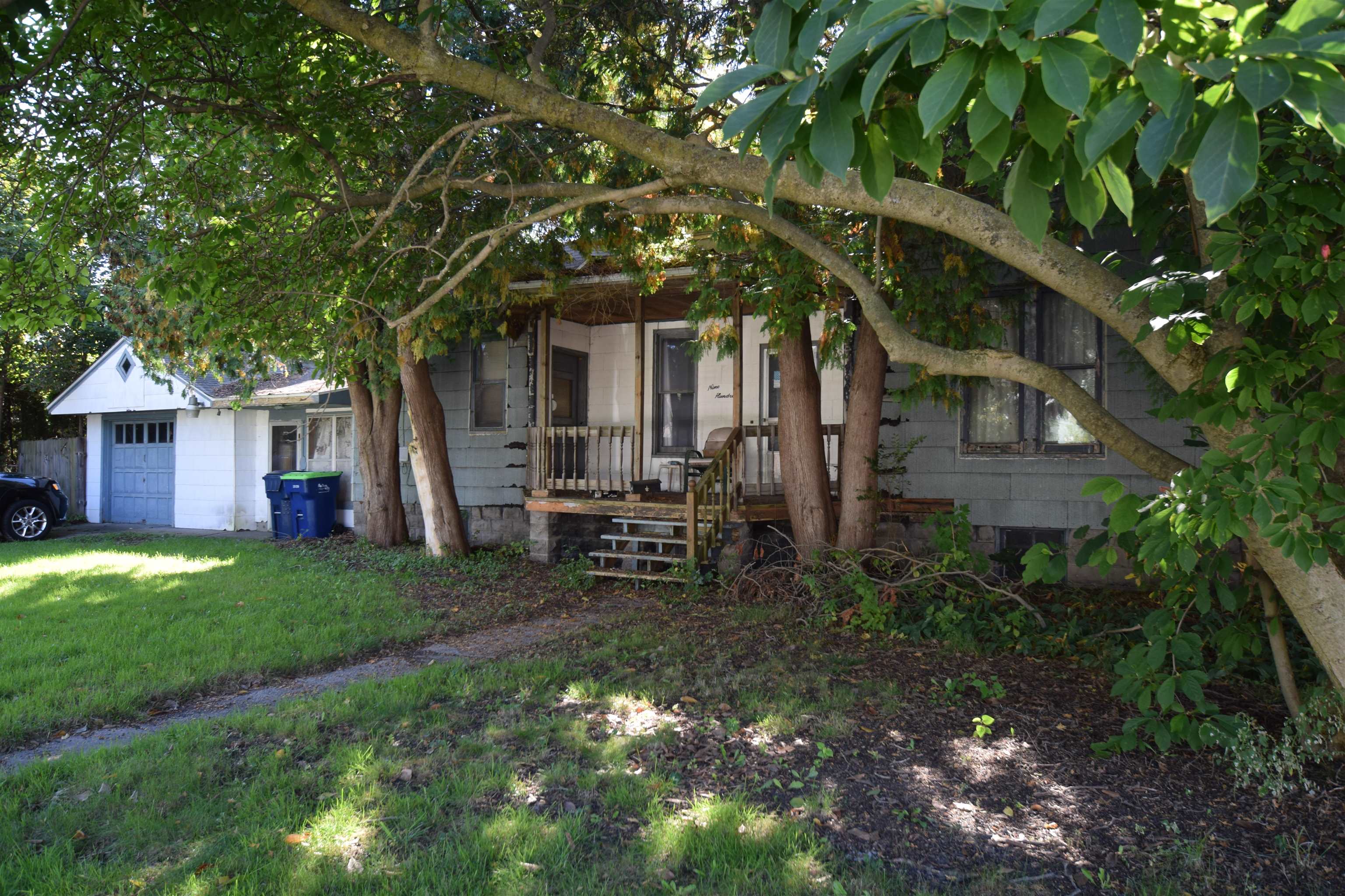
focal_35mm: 26
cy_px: 448
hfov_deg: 70.4
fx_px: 953
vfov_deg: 50.4
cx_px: 672
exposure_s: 1/40
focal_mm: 17
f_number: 5.3
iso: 100
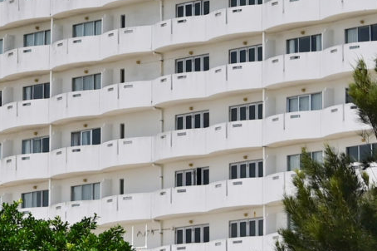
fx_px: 3066
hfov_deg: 7.0
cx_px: 30
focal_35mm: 293
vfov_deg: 4.6
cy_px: -216
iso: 100
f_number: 4
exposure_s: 1/2000
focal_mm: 52
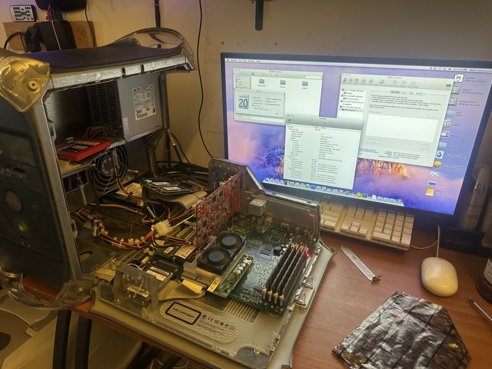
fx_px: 341
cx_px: 246
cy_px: 184
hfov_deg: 71.6
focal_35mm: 24
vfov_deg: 56.8
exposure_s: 1/60
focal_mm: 6.86
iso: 160
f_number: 1.78
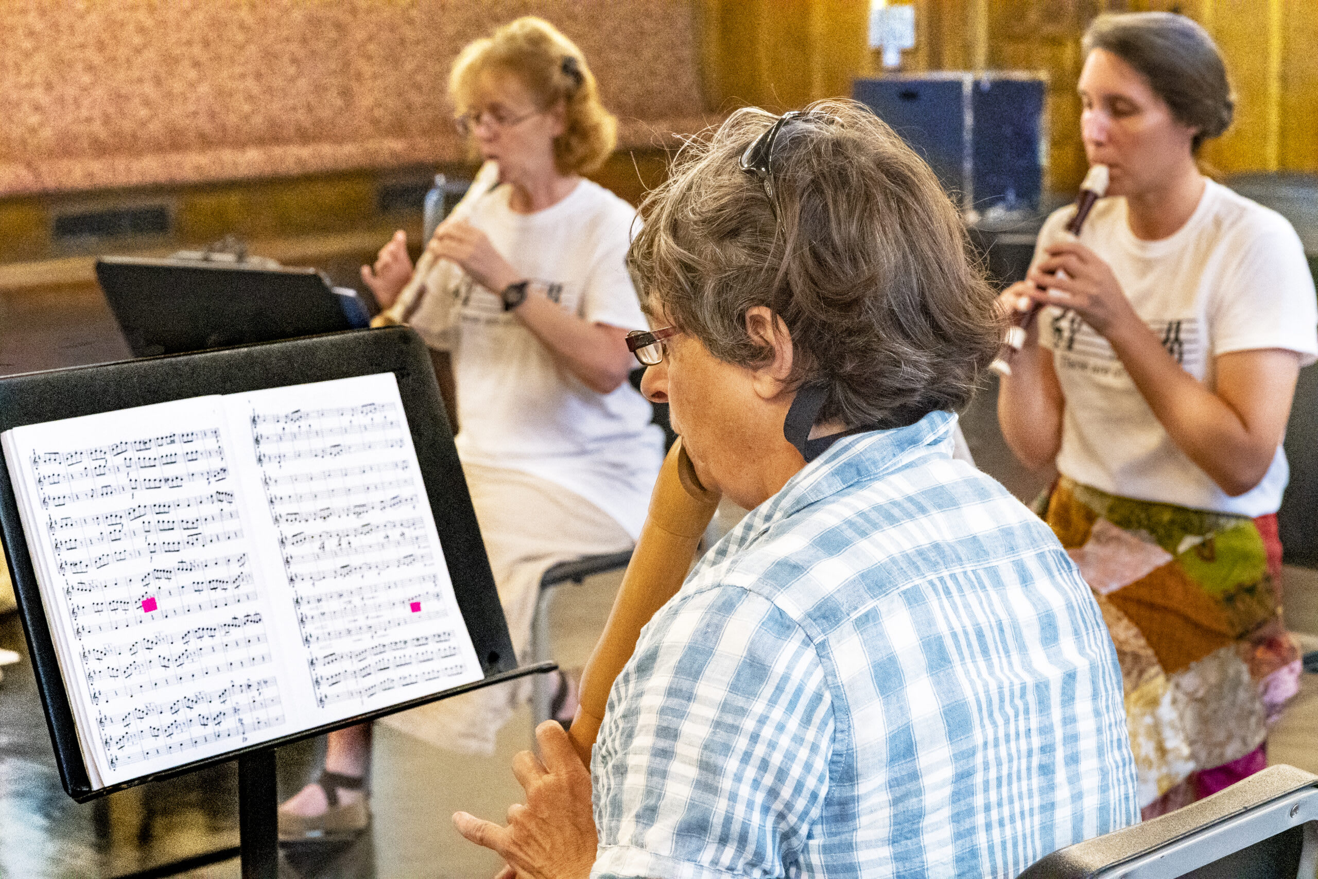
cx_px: 659
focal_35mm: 75
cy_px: 440
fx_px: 2746
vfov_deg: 18.2
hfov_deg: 27.0
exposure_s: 1/80
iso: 10000
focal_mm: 50
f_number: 5
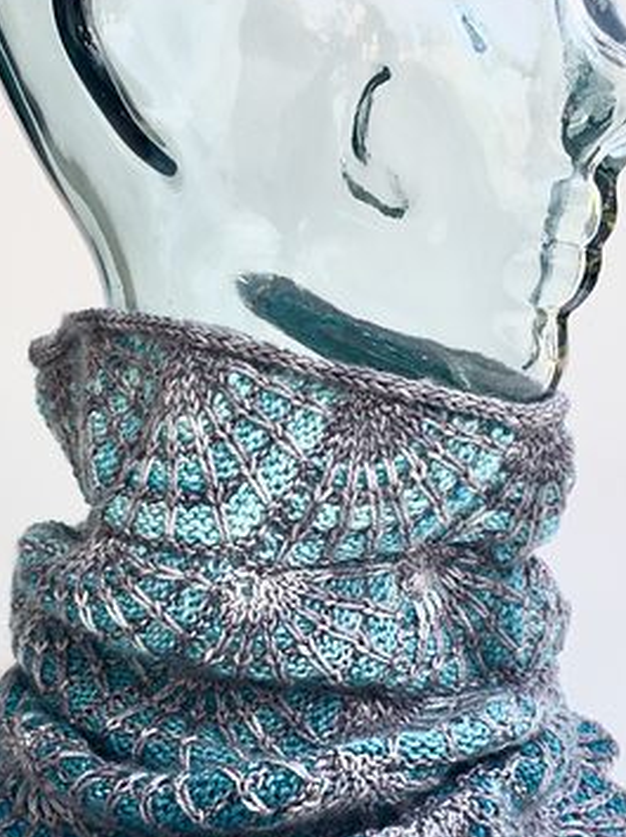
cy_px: 558
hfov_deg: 35.1
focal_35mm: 41
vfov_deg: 45.1
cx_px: 322
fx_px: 990
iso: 25
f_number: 2.2
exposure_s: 1/366
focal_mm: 4.15
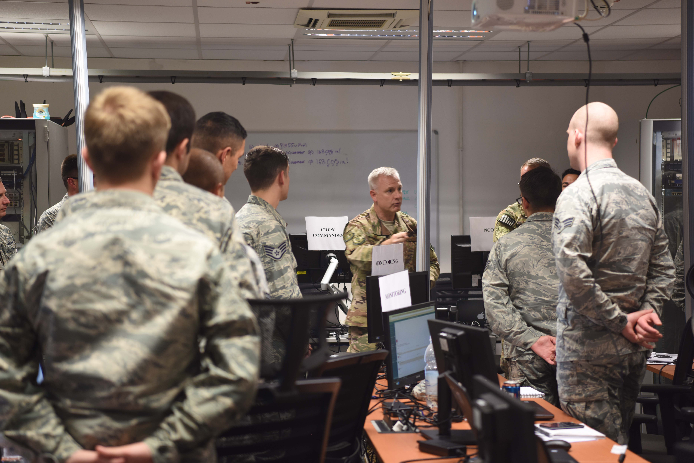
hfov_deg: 28.8
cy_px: 232
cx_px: 347
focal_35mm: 70
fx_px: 1350
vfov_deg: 19.5
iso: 500
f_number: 3.2
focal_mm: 70
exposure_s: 1/40
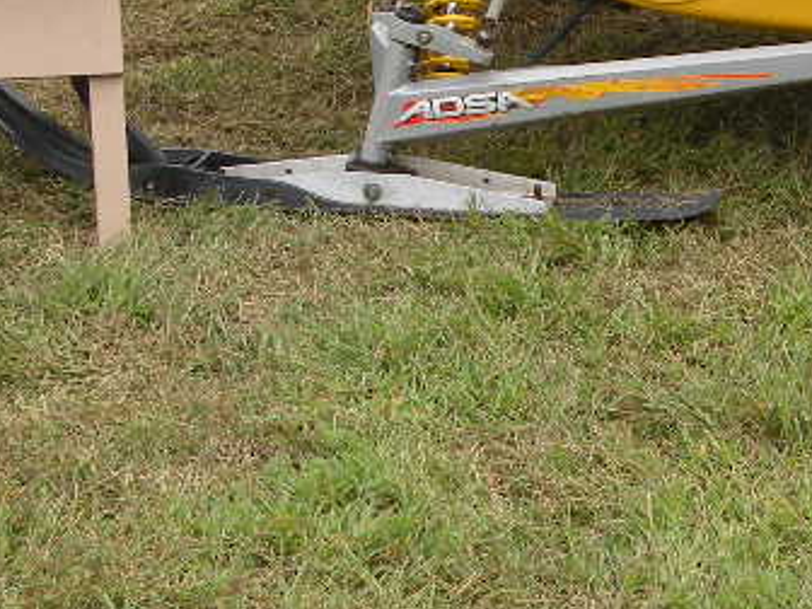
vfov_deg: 11.6
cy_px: 208
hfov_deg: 14.9
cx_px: 952
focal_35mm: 128
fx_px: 3003
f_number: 4.5
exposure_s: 1/146
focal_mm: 7.4
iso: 64
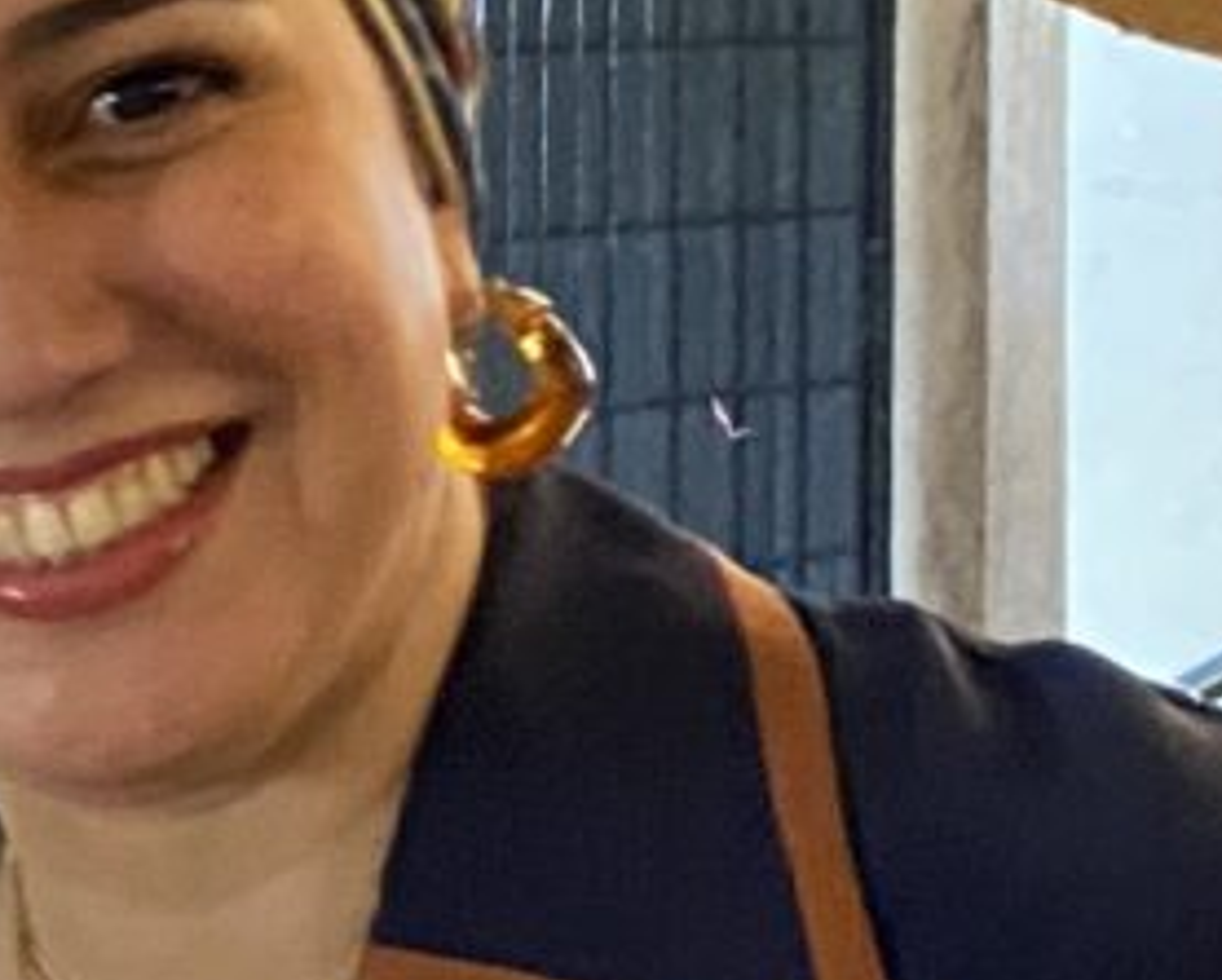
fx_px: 6623
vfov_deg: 8.5
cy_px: 618
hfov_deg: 9.7
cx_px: -1323
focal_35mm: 183
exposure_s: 1/33
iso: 640
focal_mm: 4.25
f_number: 1.8
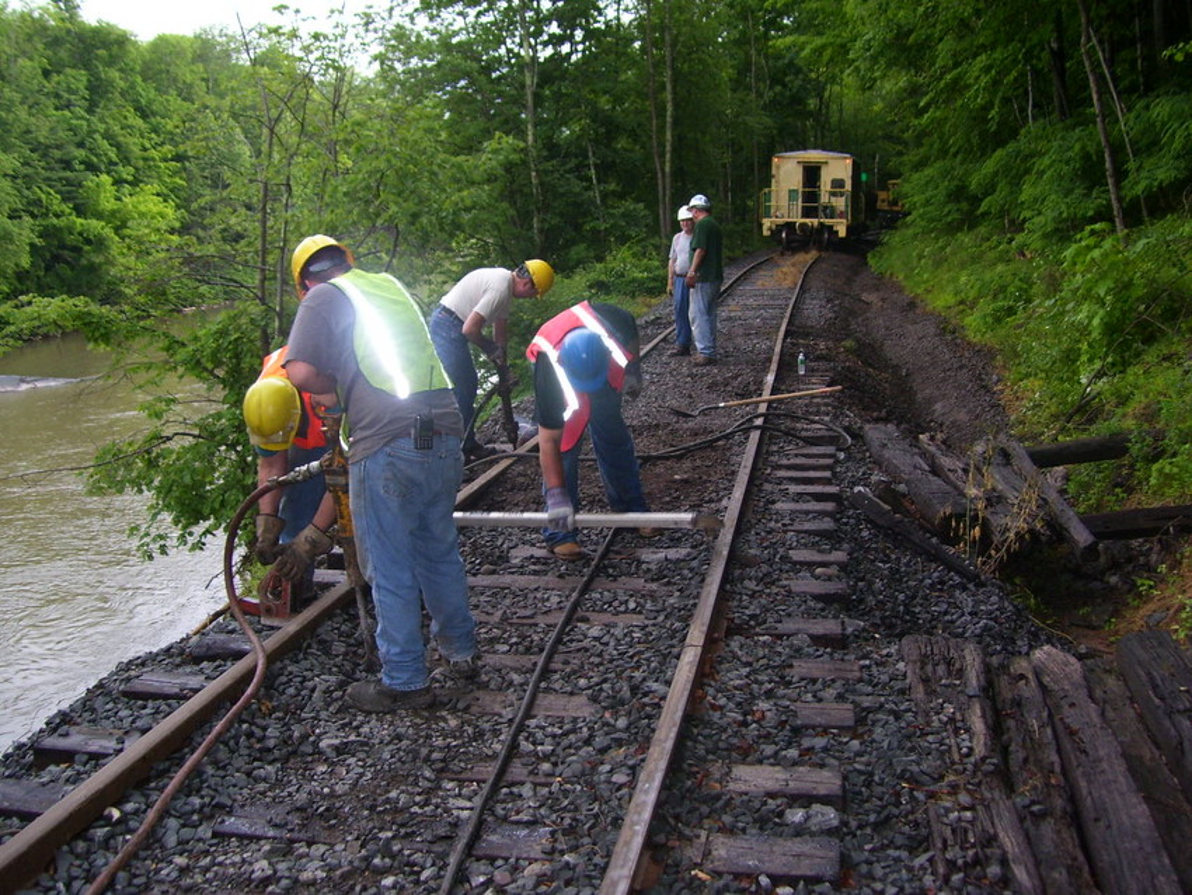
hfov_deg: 50.1
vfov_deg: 38.7
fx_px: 1274
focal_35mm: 37
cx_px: 596
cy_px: 448
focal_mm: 6
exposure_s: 1/60
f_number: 2.7
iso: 125
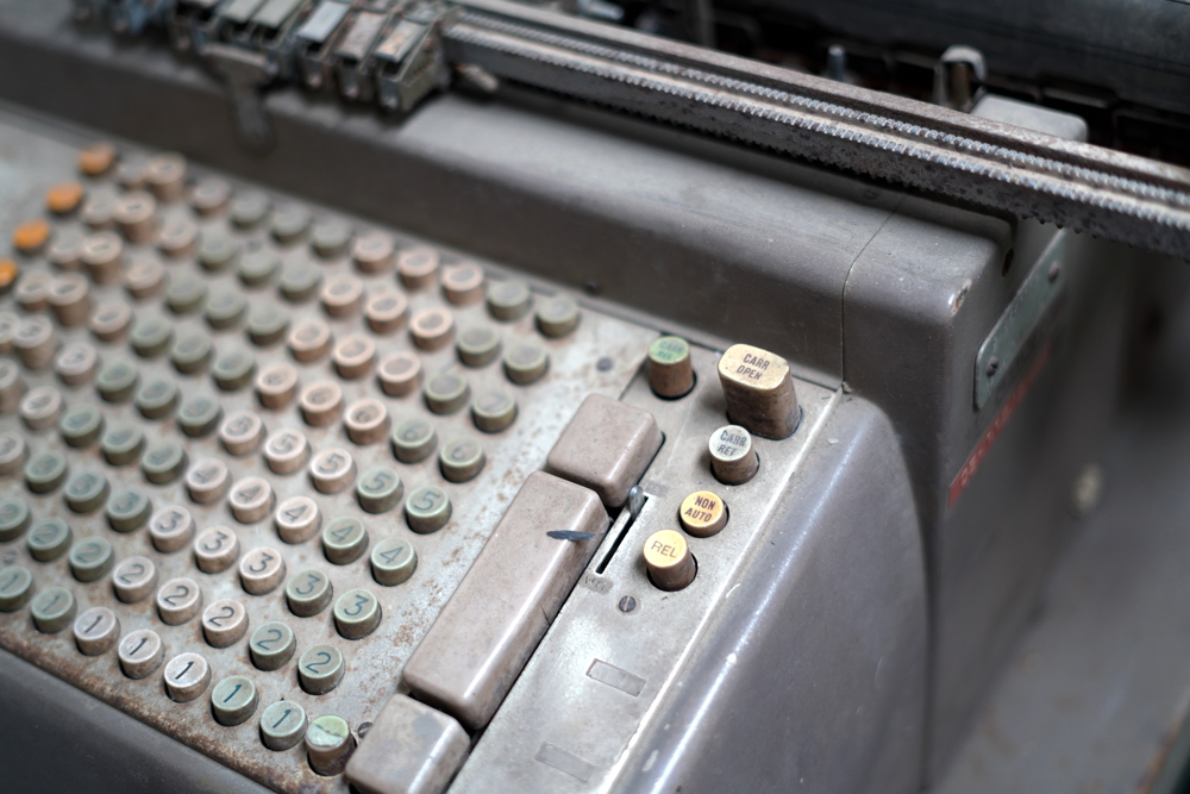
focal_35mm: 50
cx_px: 595
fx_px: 1653
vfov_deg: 27.0
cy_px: 397
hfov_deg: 39.6
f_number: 2
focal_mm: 50
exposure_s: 1/100
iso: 200
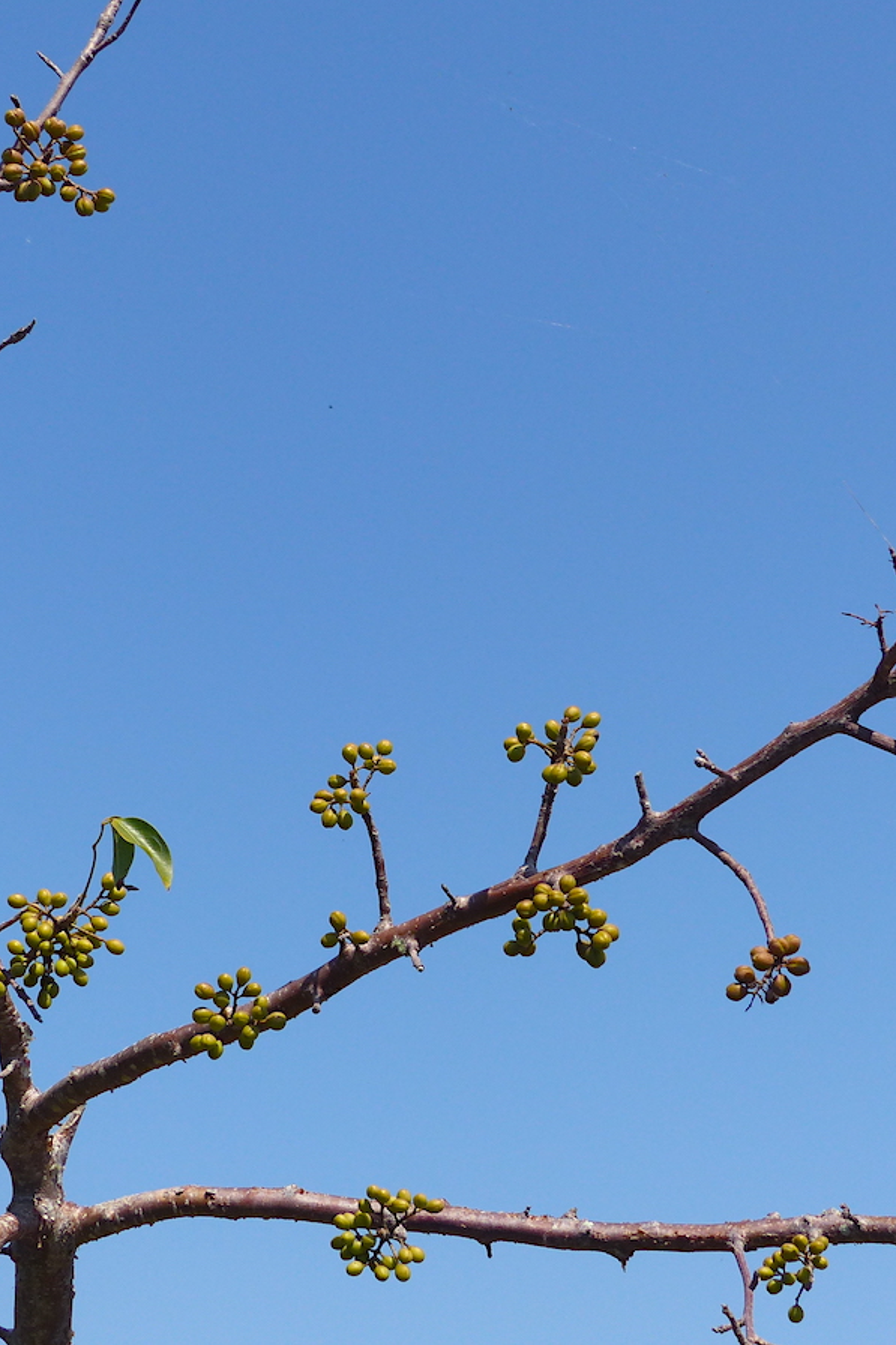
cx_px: 369
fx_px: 3174
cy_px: 672
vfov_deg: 23.9
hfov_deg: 16.1
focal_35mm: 85
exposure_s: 1/1600
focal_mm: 10.9
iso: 100
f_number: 4
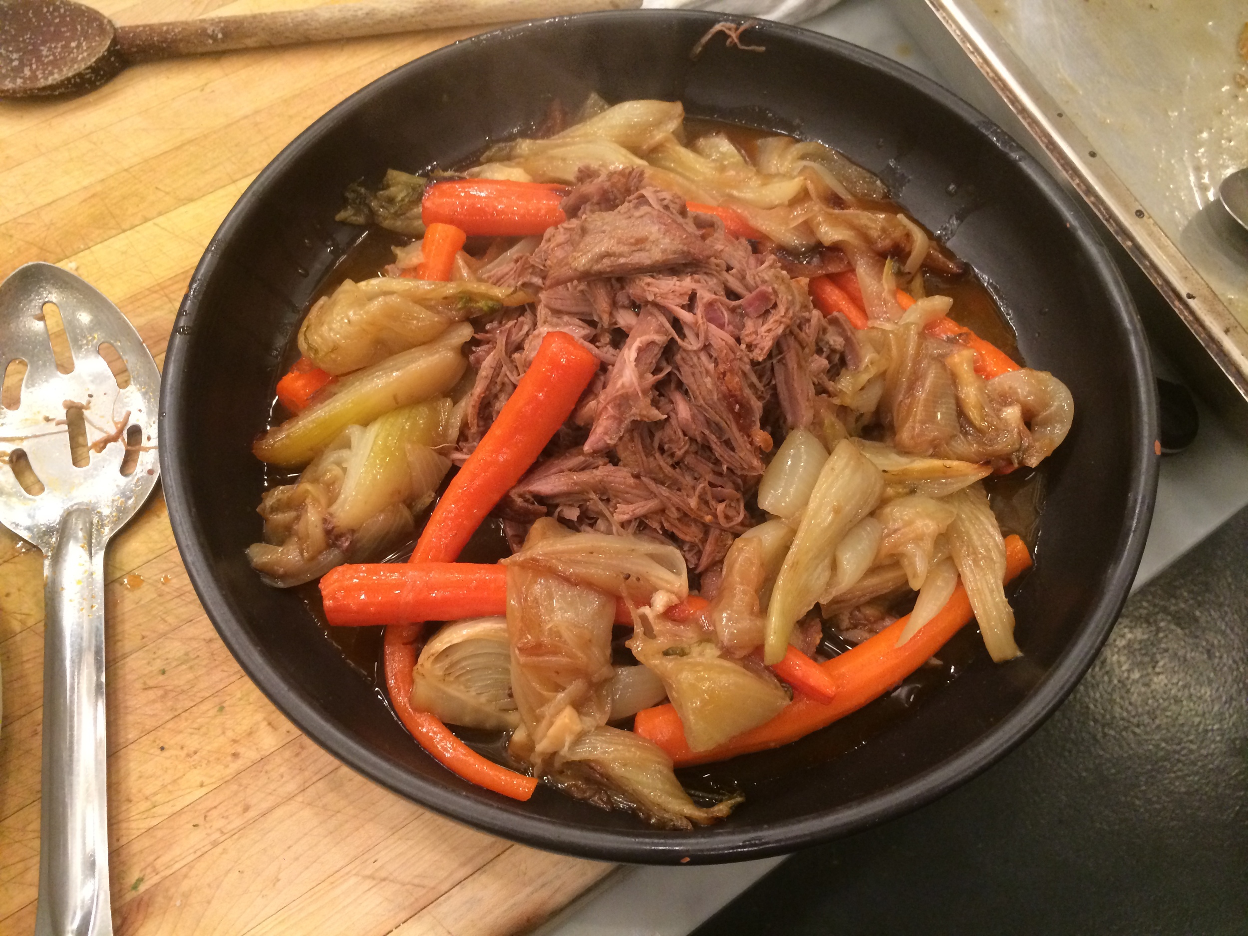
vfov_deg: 46.8
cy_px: 468
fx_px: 1082
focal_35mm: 30
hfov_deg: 60.0
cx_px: 624
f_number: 2.2
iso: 250
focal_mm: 4.12
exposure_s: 1/30
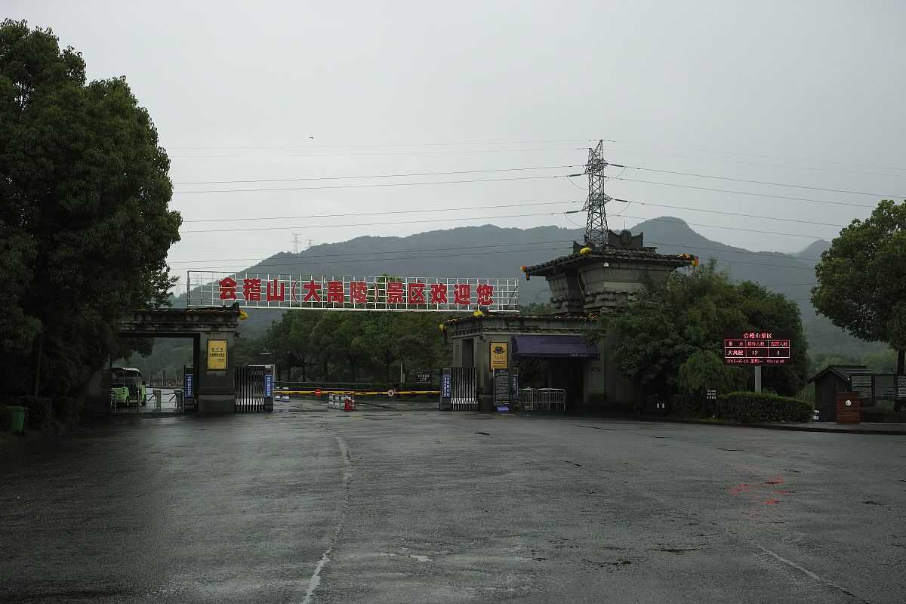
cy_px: 302
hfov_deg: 43.6
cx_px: 453
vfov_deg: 29.9
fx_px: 1132
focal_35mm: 45
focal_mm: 30
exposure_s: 1/160
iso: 100
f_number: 5
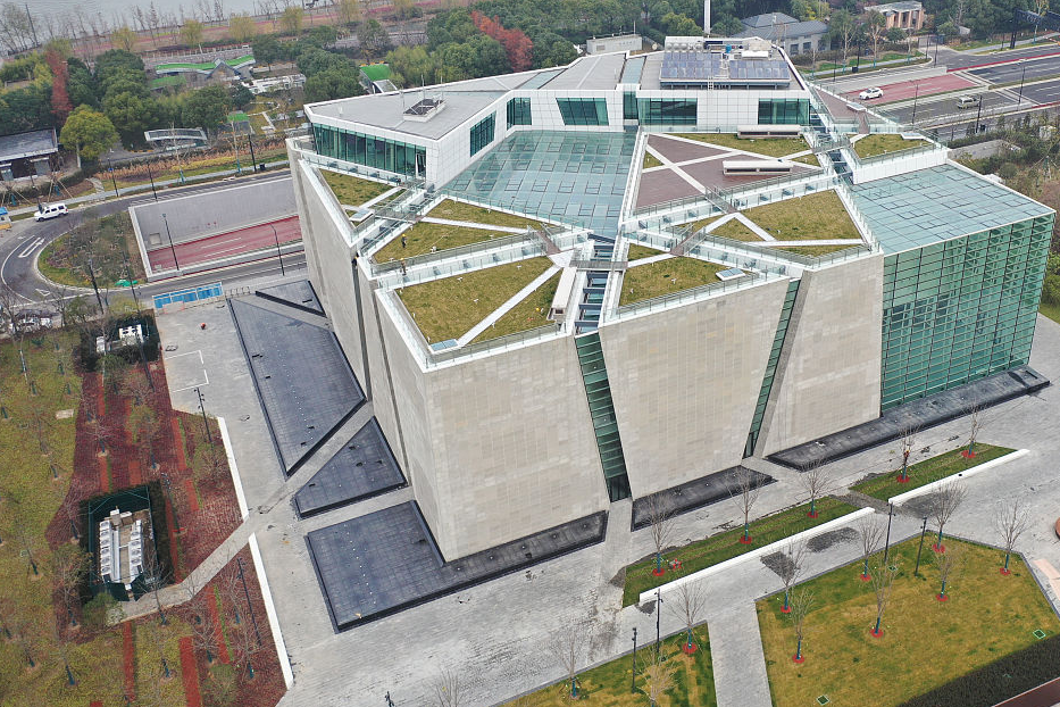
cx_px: 650
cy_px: 268
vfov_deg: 36.7
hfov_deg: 52.7
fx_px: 1060
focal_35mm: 36
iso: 100
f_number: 2.8
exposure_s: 1/500
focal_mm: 10.26
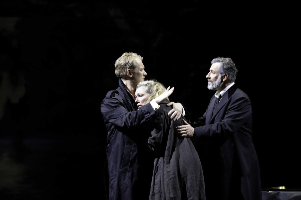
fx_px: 1547
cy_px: 100
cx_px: 150
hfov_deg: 11.1
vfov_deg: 7.4
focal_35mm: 185
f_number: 3.5
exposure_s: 1/200
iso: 2500
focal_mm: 185
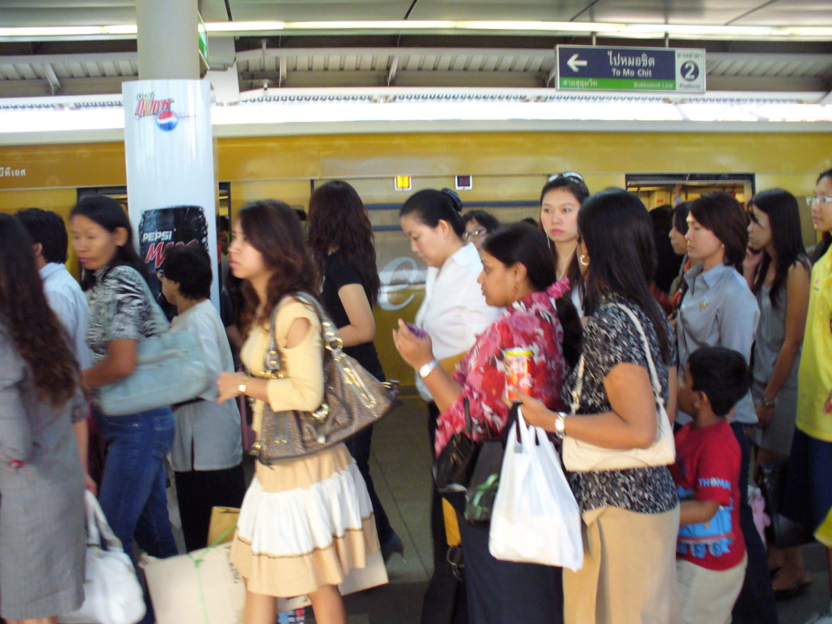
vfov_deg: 38.7
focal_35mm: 37
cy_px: 312
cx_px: 416
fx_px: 889
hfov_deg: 50.1
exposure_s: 1/25
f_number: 2.8
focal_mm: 6.1
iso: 200
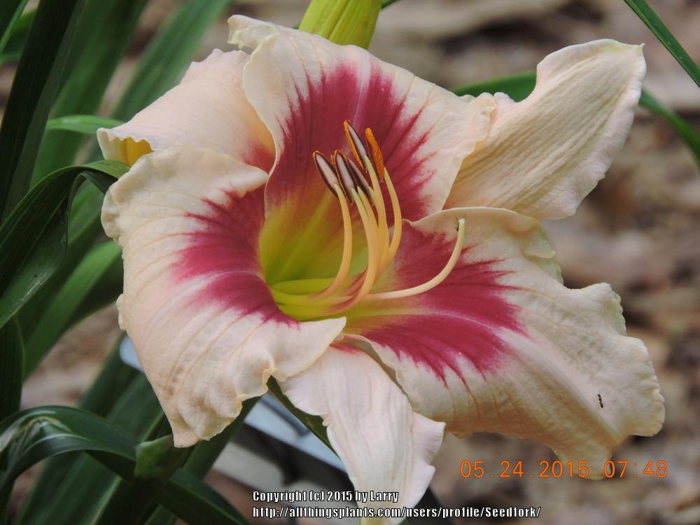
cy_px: 262
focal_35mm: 650
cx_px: 350
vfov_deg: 2.3
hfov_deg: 3.1
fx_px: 13144
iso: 360
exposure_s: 1/250
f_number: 5.6
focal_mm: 116.5
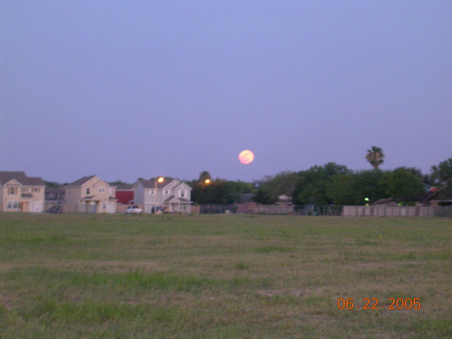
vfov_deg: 12.9
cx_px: 226
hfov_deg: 17.1
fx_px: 1501
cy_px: 170
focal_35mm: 115
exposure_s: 1/2.8
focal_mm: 17.4
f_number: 4.9
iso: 200
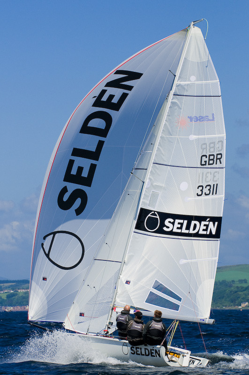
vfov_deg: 11.4
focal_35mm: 180
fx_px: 1873
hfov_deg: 7.6
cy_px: 188
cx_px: 124
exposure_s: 1/2000
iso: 200
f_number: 5.6
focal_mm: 120
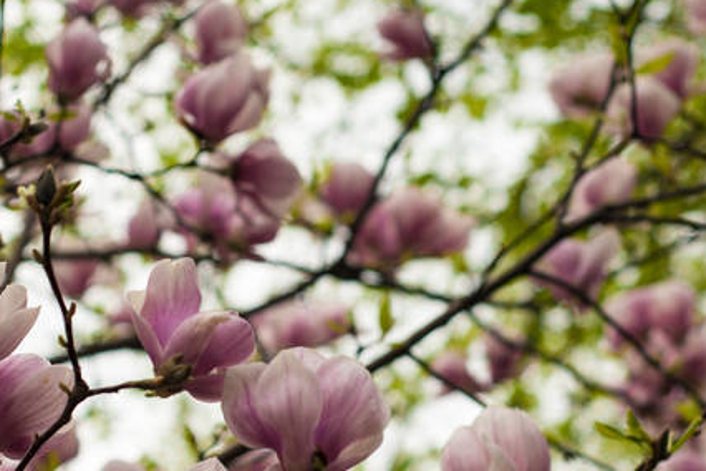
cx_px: 289
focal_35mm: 120
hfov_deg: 17.1
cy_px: 319
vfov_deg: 11.4
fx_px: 2353
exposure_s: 1/3200
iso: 200
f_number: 3.2
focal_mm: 50
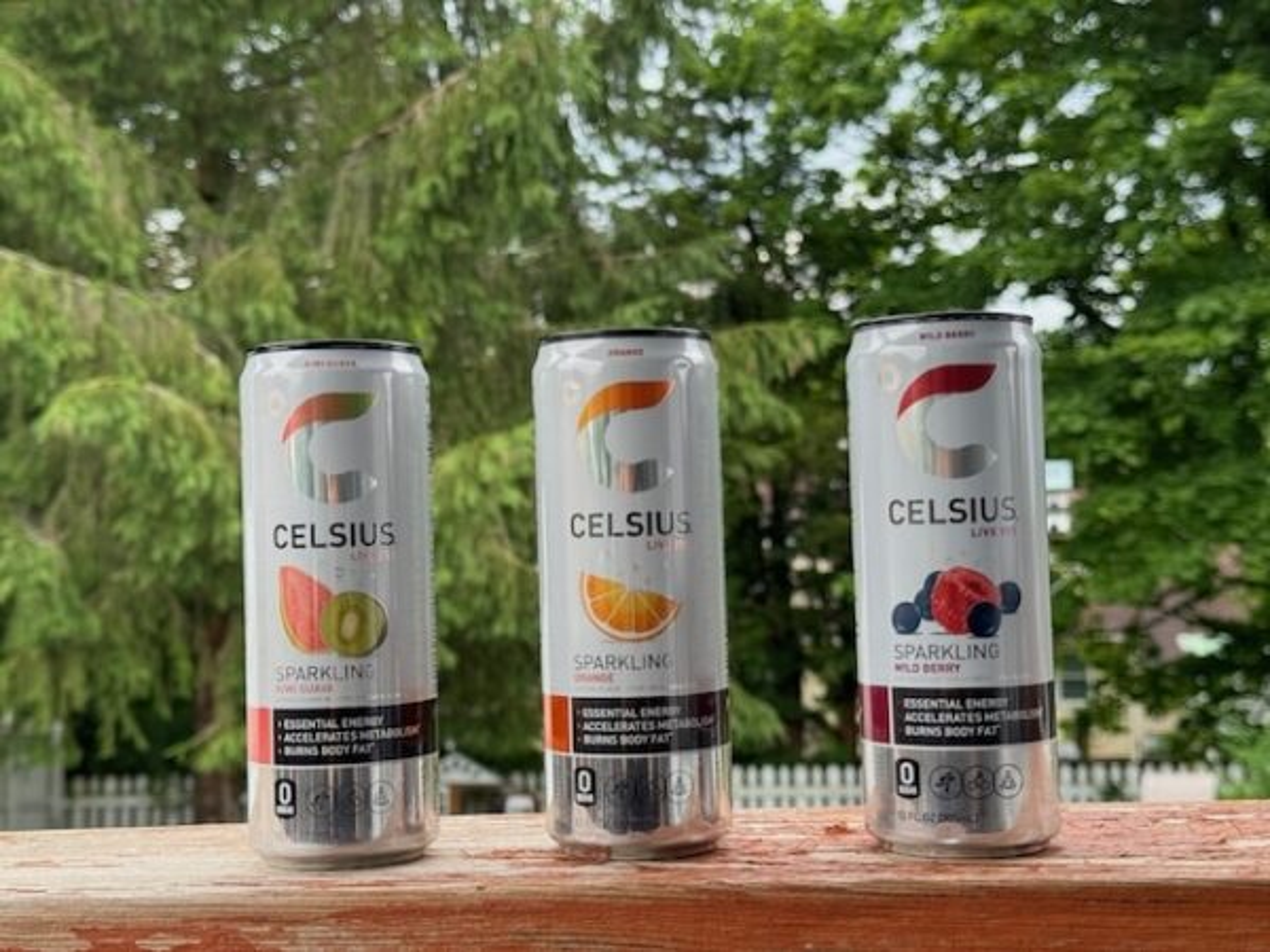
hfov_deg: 39.7
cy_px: 476
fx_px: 1761
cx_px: 635
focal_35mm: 48
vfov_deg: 30.3
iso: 50
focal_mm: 6.76
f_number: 1.78
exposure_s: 1/121
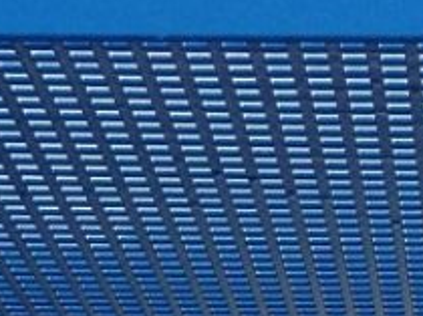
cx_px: 550
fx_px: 3076
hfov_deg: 7.8
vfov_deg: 5.5
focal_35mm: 252
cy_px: 997
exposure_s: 1/742
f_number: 2.4
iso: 50
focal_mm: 4.12
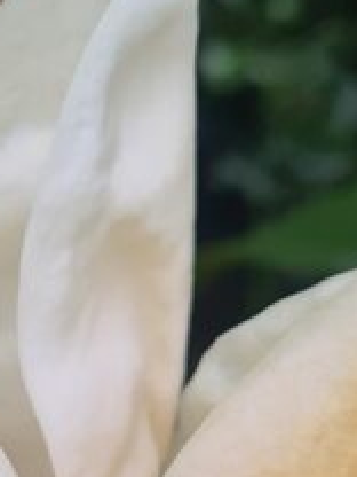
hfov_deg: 11.4
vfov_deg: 15.1
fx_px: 1760
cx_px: -73
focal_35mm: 128
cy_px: 486
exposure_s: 1/180
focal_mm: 5.4
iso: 50
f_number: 1.8
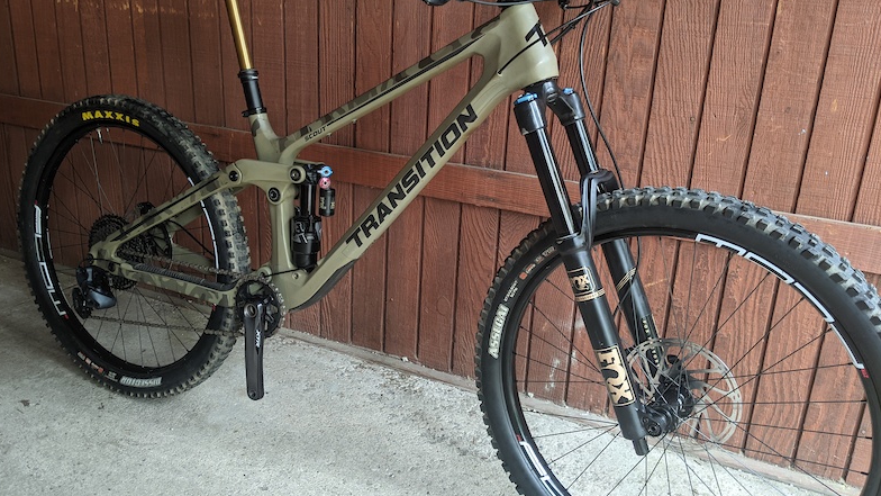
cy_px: 220
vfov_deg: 38.9
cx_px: 435
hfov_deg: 64.3
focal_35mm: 30
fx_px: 701
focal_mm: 4.44
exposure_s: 1/42.2
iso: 49
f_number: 1.8
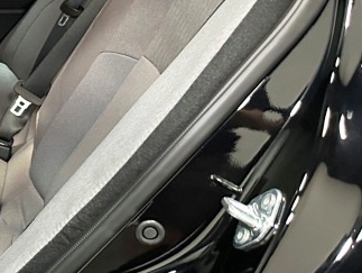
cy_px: 111
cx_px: -210
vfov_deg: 19.4
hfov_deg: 20.9
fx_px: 796
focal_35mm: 76
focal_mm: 6.86
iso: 800
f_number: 1.78
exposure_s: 1/40
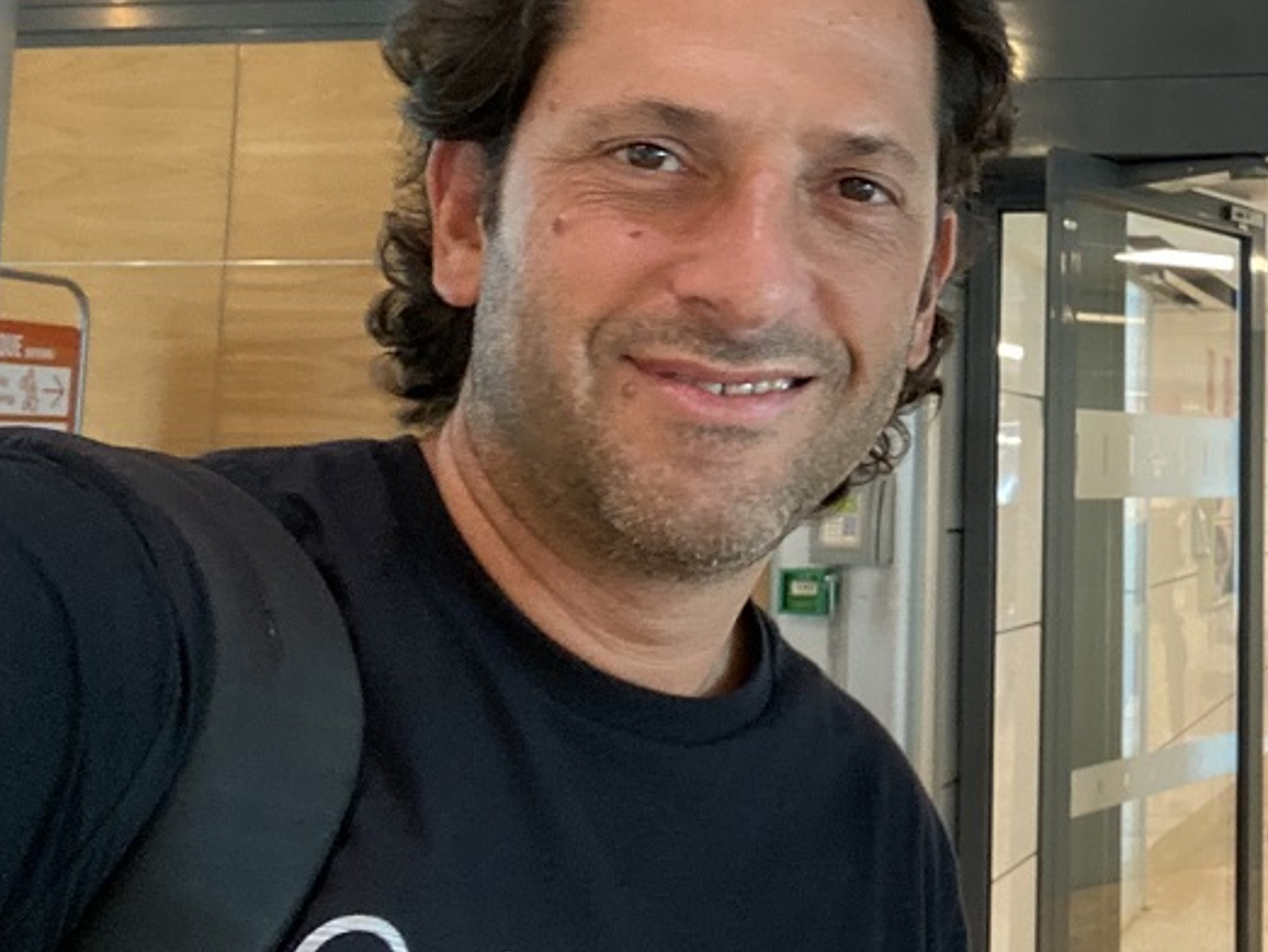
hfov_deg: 33.7
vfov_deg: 26.8
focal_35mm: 54
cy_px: 264
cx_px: 1134
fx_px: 1979
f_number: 2.2
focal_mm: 2.71
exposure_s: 1/33
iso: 320
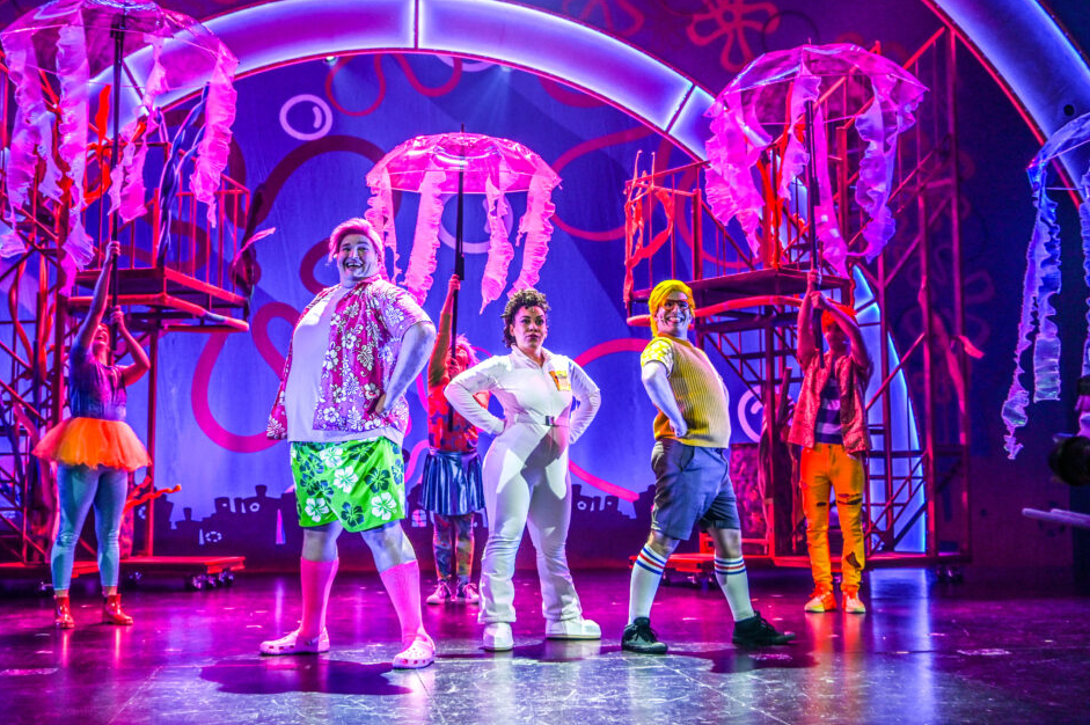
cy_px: 360
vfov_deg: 35.9
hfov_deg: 51.9
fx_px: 1119
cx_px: 525
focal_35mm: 37
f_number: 5
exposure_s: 1/640
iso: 2000
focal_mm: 34
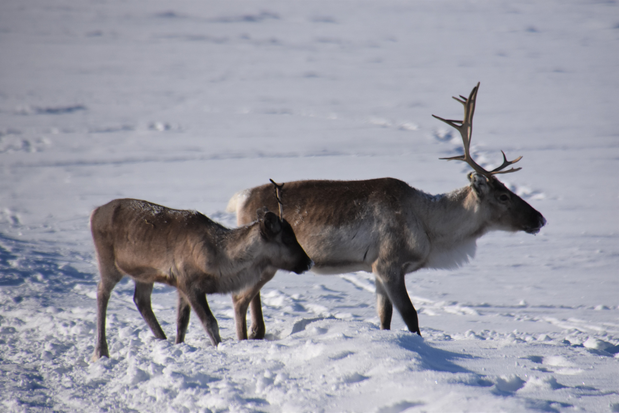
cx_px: 310
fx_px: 7737
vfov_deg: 3.1
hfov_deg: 4.6
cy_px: 206
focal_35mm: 450
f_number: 8
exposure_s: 1/8000
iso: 800
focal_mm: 300
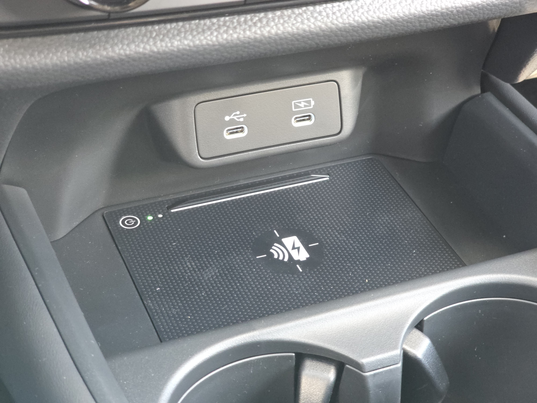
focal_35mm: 69
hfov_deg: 28.2
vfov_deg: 21.3
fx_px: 1070
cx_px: 268
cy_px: 202
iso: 320
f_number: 2.4
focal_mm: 7.9
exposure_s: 1/30
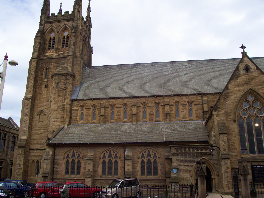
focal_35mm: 34
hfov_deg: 54.0
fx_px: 259
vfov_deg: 41.8
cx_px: 132
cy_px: 99
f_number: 5.1
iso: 80
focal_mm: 5.6
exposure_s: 1/479
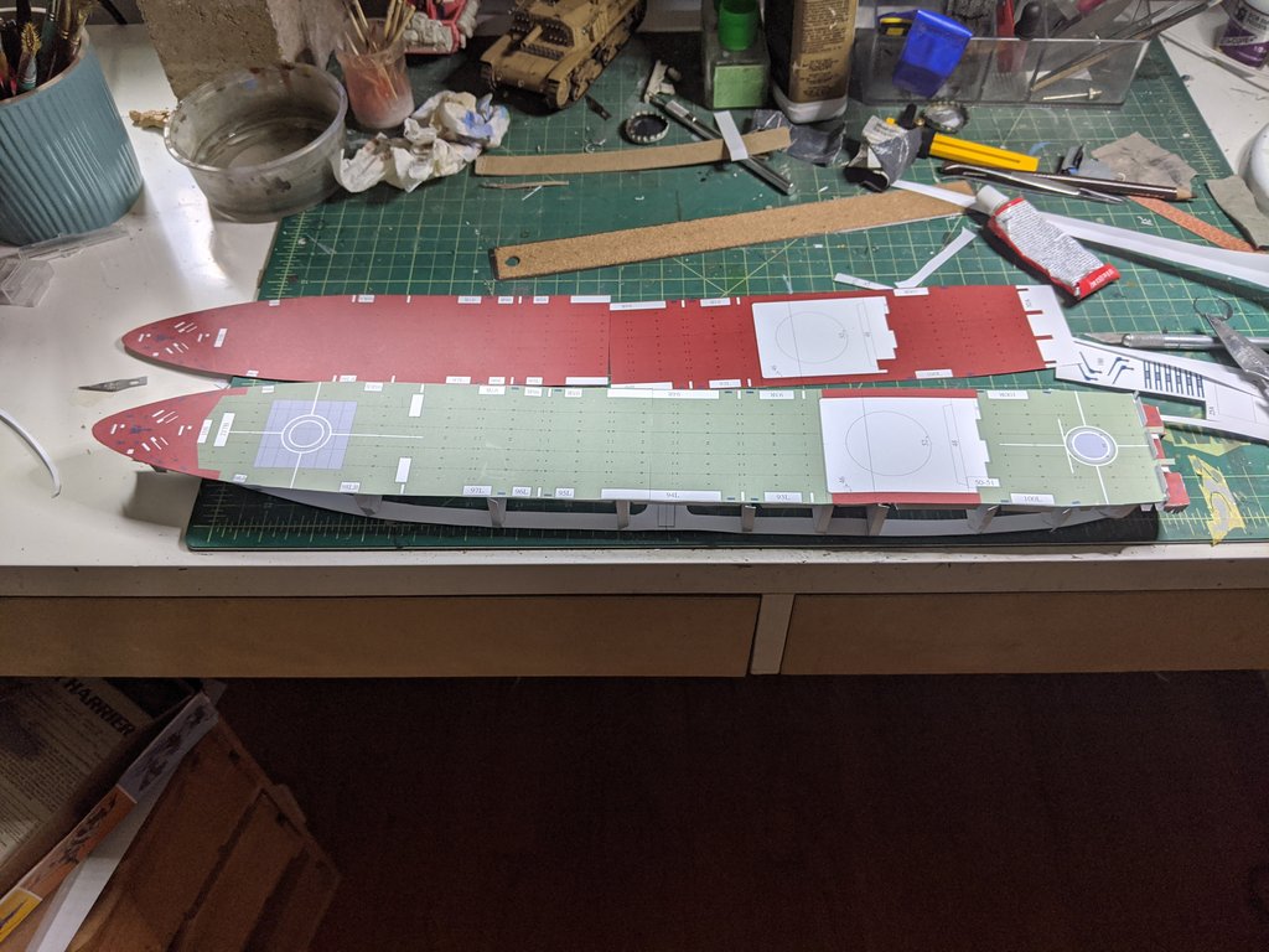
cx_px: 634
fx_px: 990
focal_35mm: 27
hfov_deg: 65.3
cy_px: 476
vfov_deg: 51.4
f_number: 1.8
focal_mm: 4.44
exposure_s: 1/120
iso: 86
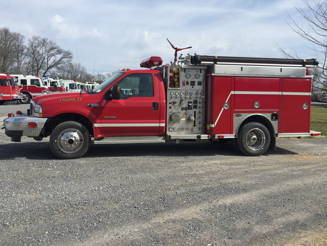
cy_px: 102
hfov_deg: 54.0
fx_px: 321
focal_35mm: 34
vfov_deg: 41.7
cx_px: 167
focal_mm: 4.15
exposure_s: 1/2326
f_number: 2.2
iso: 32
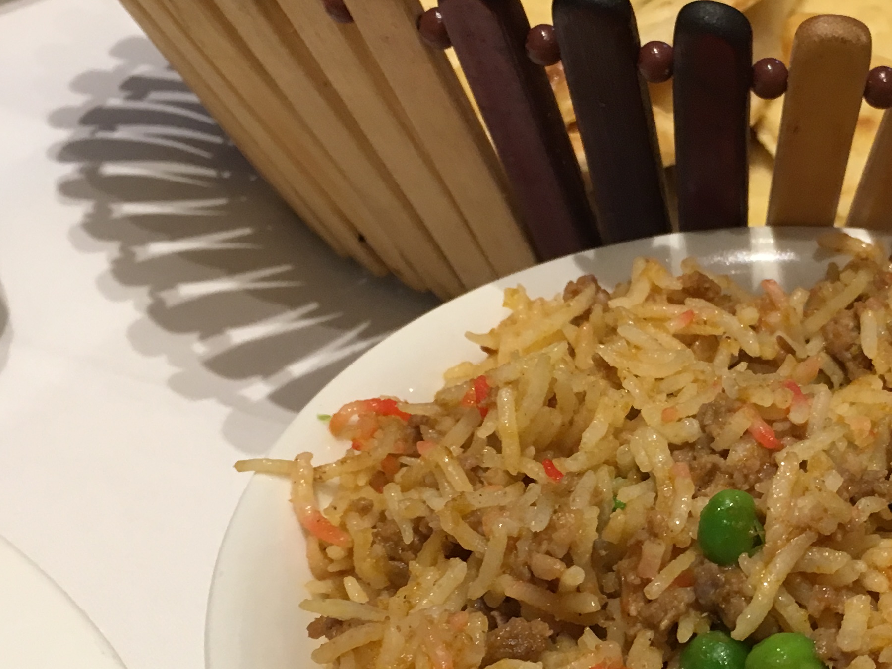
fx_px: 1675
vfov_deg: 22.2
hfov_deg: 29.0
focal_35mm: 65
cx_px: 742
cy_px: 573
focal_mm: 4.15
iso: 100
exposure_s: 1/33
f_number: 2.2
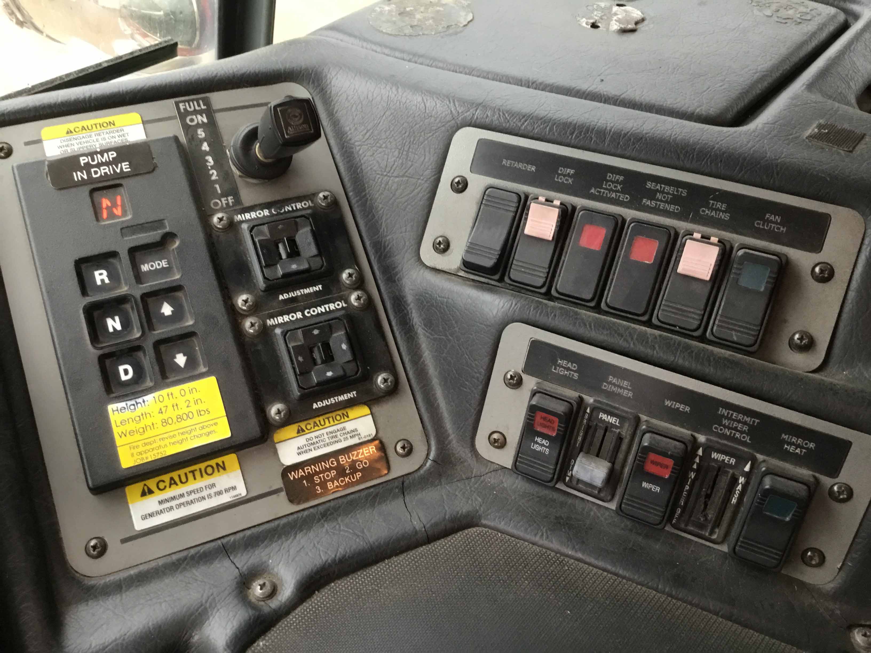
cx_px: 436
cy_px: 326
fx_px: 780
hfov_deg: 58.4
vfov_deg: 45.4
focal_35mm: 31
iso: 100
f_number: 2.4
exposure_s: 1/30
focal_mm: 3.3
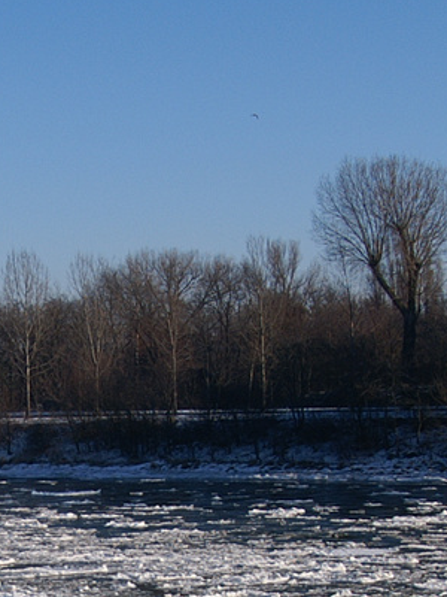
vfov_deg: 16.4
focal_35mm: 117
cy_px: 630
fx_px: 2014
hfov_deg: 12.5
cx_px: 21
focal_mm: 20
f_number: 9
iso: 100
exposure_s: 1/400
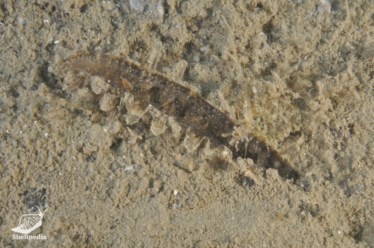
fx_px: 934
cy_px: 124
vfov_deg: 15.1
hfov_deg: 22.6
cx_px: 187
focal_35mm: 90
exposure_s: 1/60
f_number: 36
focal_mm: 60
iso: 400
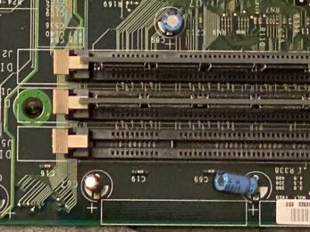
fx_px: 2748
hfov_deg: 6.5
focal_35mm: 307
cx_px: 121
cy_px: -241
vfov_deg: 4.8
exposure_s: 1/50
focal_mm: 6
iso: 400
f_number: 2
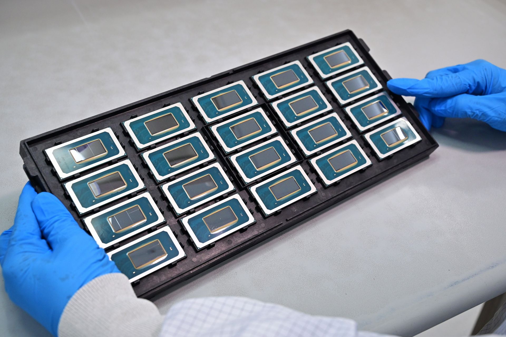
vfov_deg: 29.2
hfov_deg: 42.8
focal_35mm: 46
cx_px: 253
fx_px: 646
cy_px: 168
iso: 2500
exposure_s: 1/250
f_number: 7.1
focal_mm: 46
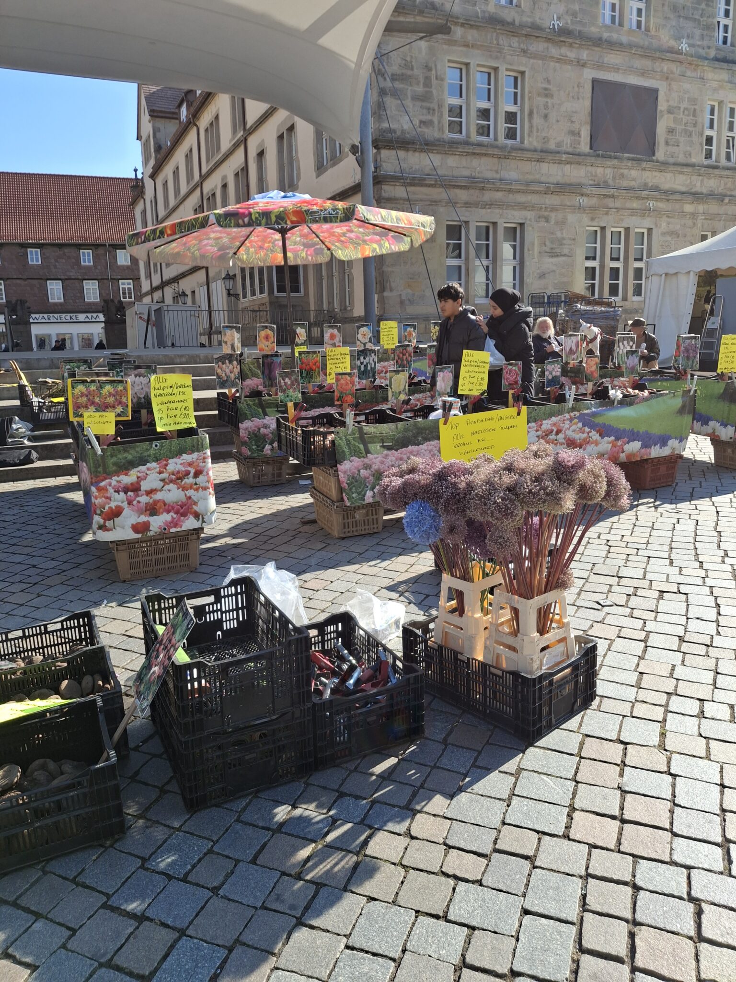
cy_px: 491
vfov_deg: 69.4
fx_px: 709
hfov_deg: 54.9
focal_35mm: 25
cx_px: 368
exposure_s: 1/1099
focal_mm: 4.69
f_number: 1.8
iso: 32
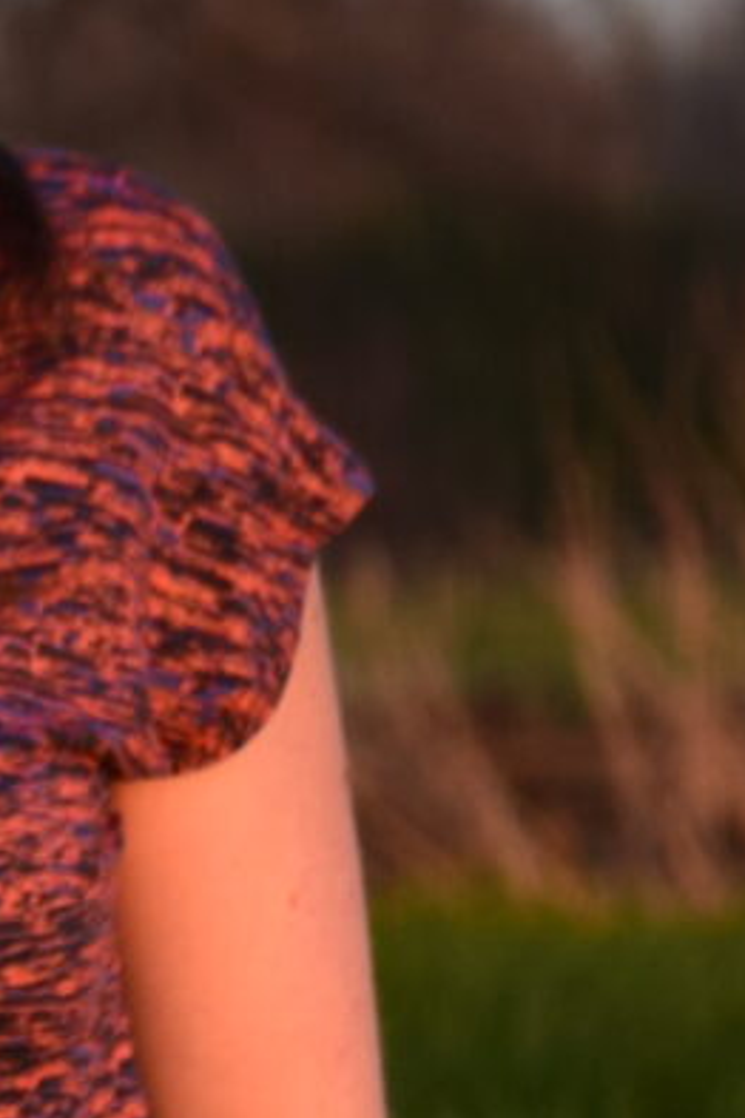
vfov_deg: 2.0
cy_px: 2333
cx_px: -306
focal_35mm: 1026
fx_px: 31854
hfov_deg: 1.3
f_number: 5.6
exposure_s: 1/125
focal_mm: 105
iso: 200
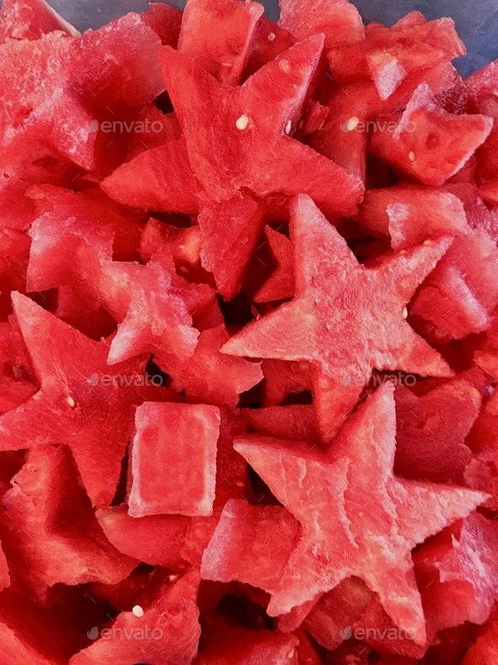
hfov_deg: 48.2
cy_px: 332
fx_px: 556
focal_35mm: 29
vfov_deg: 61.7
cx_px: 249
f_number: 2.2
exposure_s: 1/24
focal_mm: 4.15
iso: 250
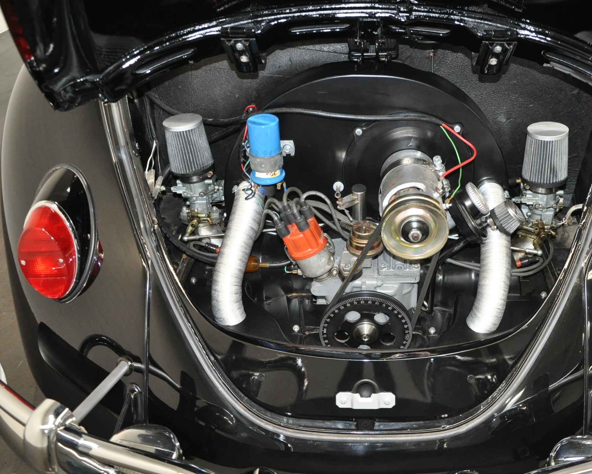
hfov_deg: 49.3
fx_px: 641
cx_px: 357
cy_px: 240
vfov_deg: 40.6
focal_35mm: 37
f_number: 3.8
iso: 800
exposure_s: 1/60
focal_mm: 21
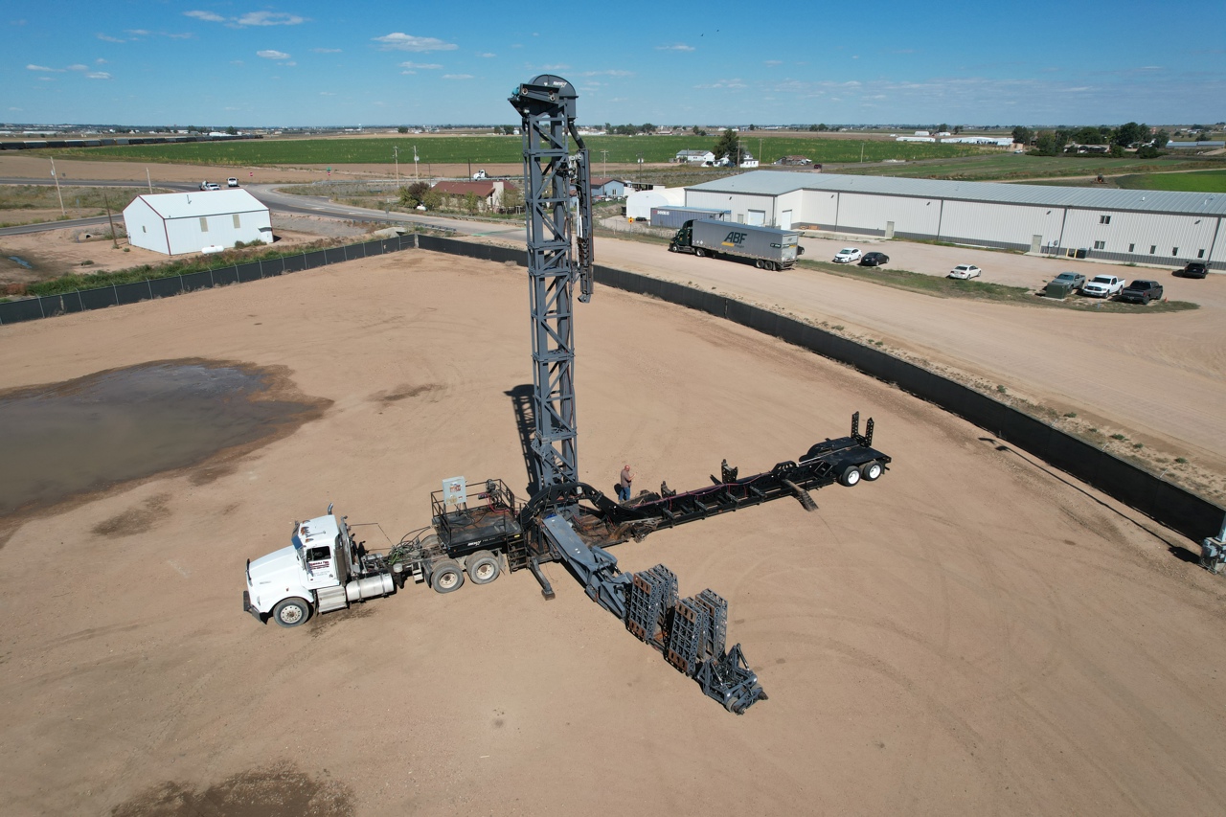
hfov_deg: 78.6
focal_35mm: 22
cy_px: 408
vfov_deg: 57.2
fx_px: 749
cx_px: 613
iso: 100
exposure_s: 1/3000
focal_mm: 8.38
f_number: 2.8
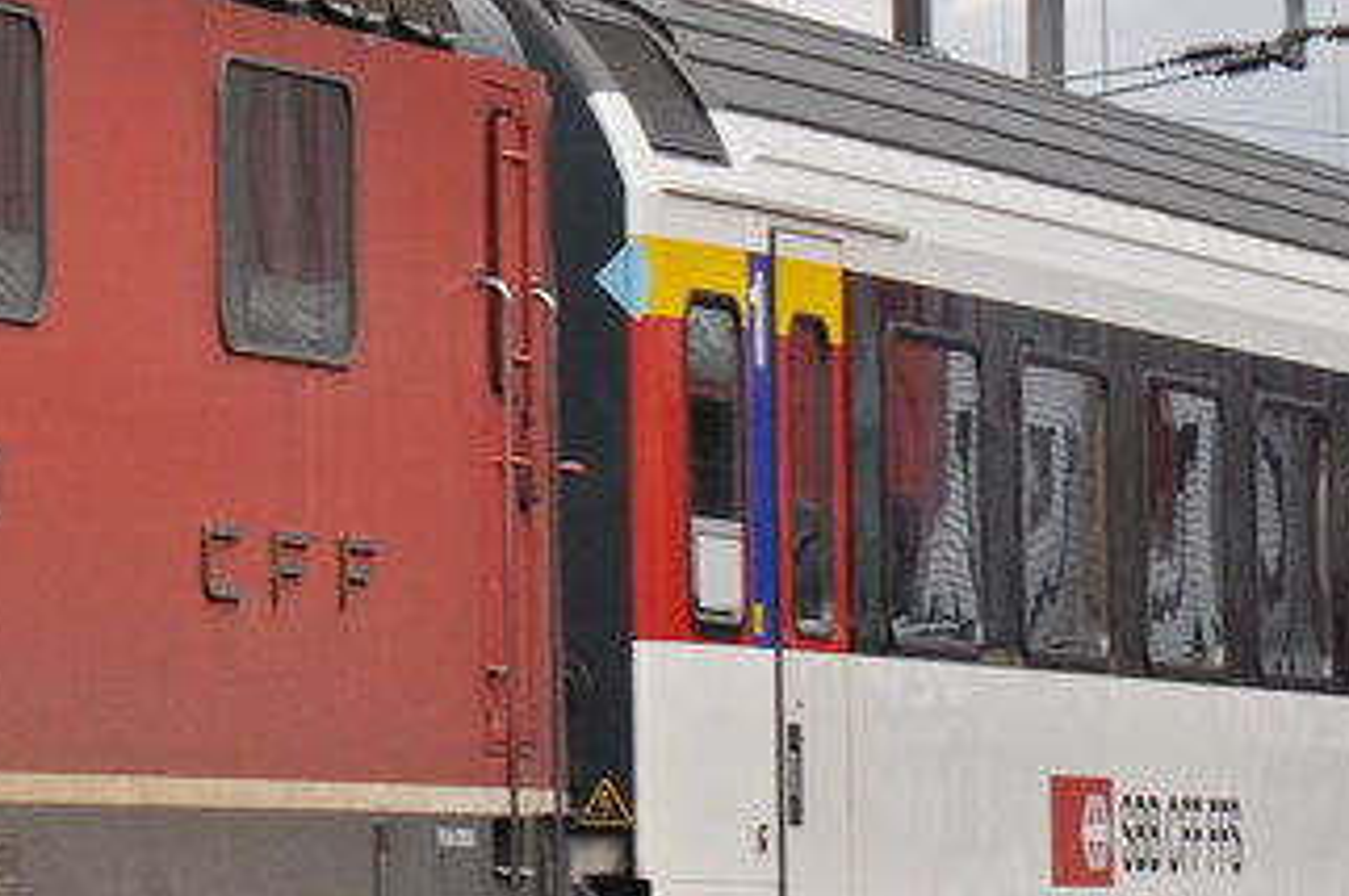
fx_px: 14637
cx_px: -1005
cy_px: 191
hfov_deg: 5.2
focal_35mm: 391
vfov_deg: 3.5
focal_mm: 70
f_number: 6.3
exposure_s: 1/800
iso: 400
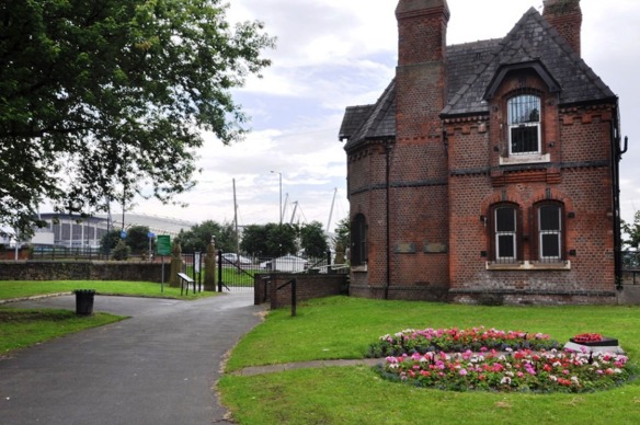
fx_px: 639
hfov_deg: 53.2
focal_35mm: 36
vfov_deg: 36.8
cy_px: 212
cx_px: 320
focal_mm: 24
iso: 200
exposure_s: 1/160
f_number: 13
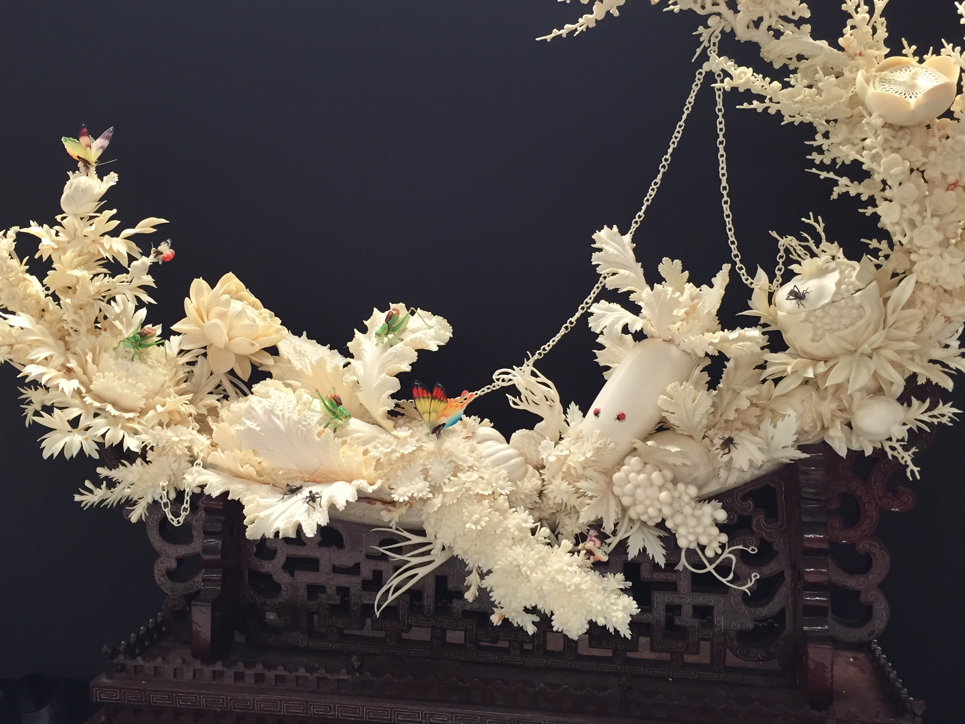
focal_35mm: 37
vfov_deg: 38.6
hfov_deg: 50.1
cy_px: 314
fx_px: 1032
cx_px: 444
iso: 100
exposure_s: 1/30
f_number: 2.2
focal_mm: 4.15
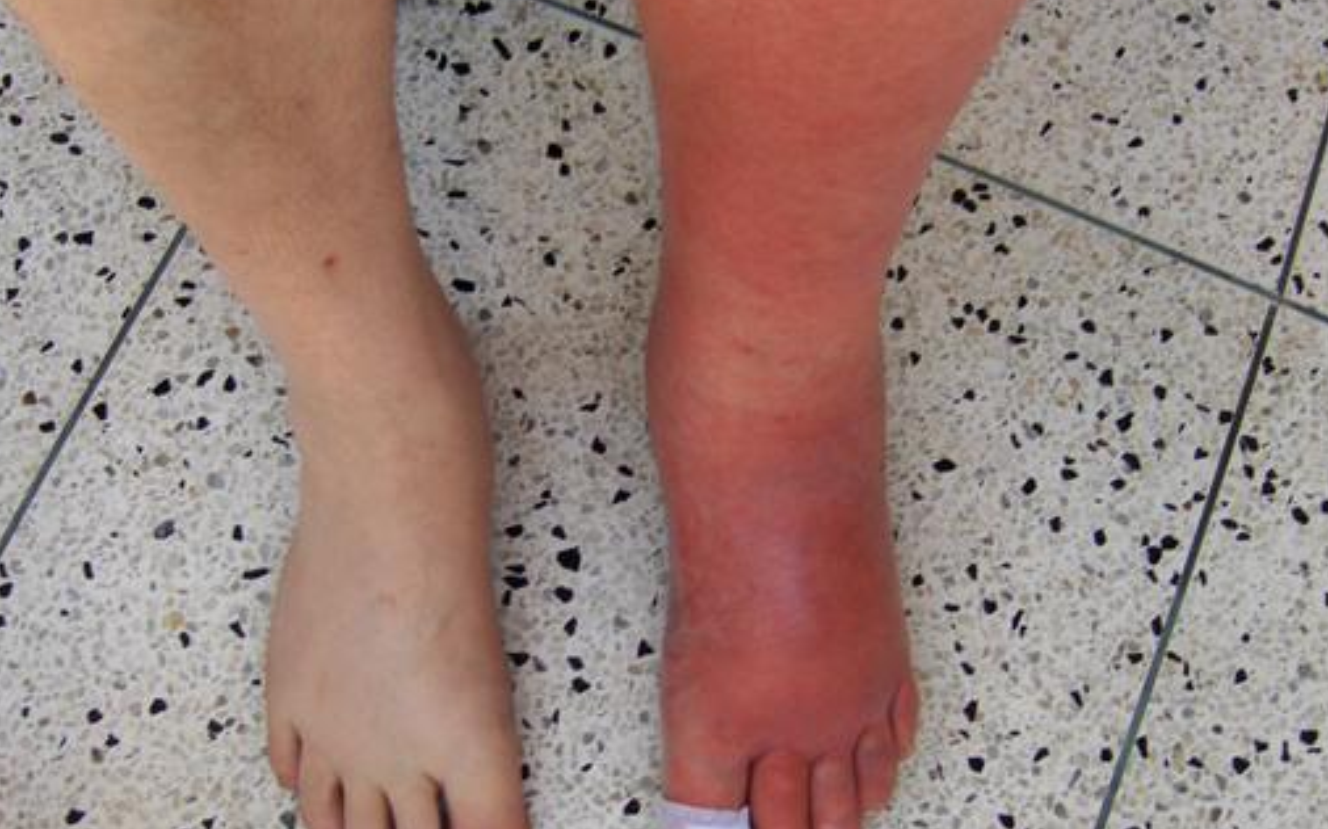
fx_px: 1701
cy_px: 506
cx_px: 606
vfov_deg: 27.3
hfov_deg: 42.6
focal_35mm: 47
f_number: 2.8
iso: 154
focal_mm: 7.5
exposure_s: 1/64.4
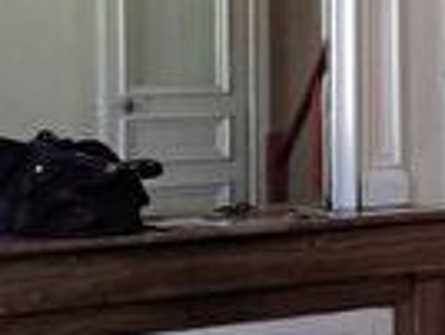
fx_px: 2215
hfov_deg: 11.1
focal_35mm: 172
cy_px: -71
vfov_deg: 8.6
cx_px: 654
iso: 50
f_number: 2.4
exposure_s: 1/50
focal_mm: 4.12
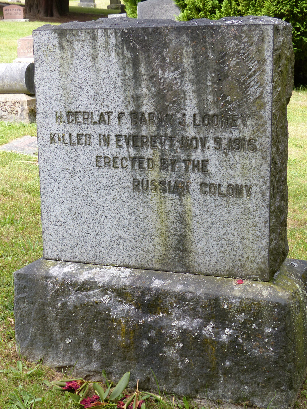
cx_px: 154
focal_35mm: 63
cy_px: 204
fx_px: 745
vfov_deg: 30.7
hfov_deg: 23.3
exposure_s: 1/160
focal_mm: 11.4
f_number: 4
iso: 100
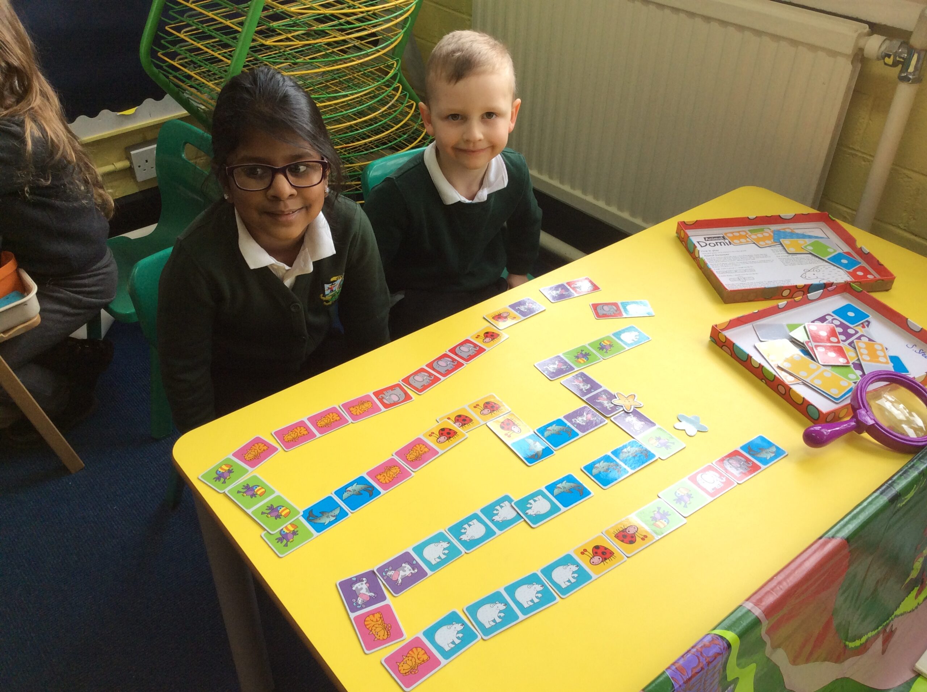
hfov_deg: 56.9
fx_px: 856
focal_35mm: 32
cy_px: 346
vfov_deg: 44.1
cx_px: 464
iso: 50
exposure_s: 1/100
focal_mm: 3.3
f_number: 2.4
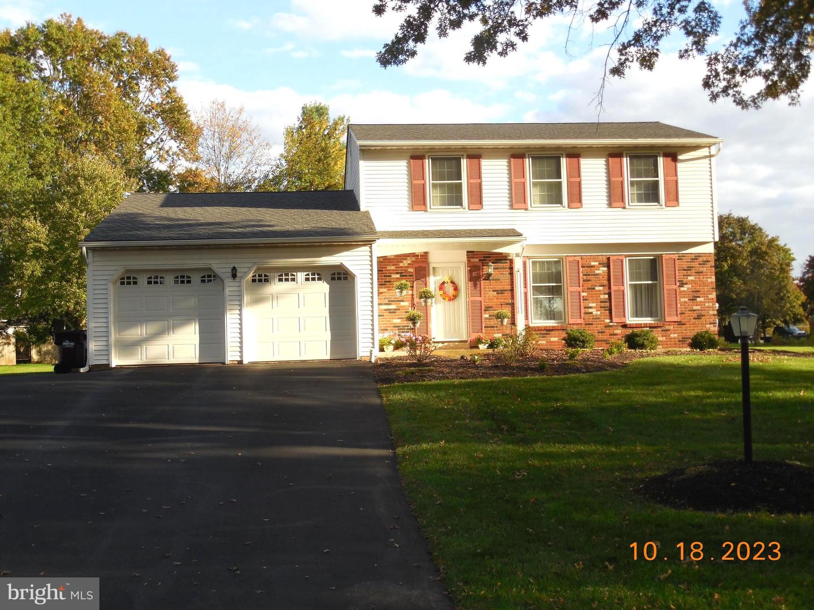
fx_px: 1011
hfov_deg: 43.9
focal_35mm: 43
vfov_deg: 33.6
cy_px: 305
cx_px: 407
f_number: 3.9
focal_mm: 7.8
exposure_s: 1/250
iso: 125
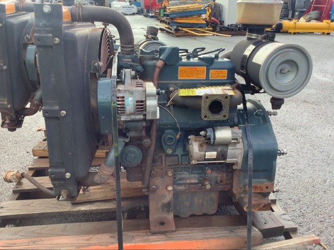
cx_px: 167
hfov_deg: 58.4
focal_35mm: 31
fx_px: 299
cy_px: 125
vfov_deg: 45.4
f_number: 2.4
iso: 25
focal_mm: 3.3
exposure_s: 1/128
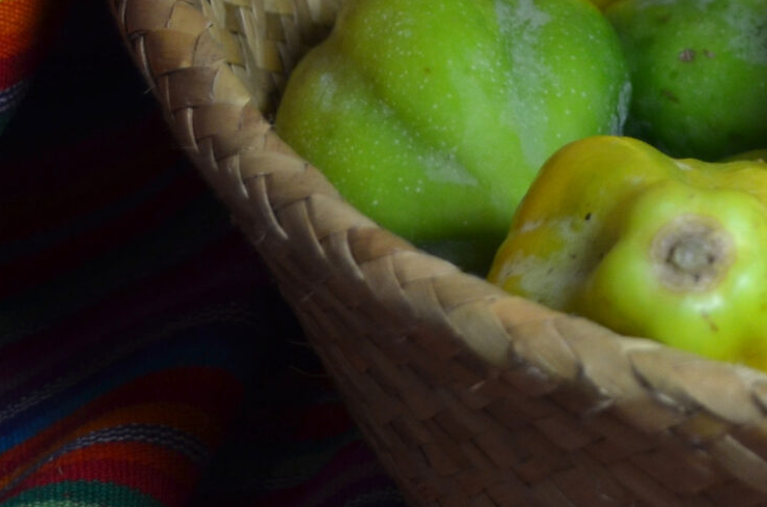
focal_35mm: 151
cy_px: -63
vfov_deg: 9.0
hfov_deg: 12.8
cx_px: 1206
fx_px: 3204
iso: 400
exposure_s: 1/100
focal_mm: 29
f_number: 5
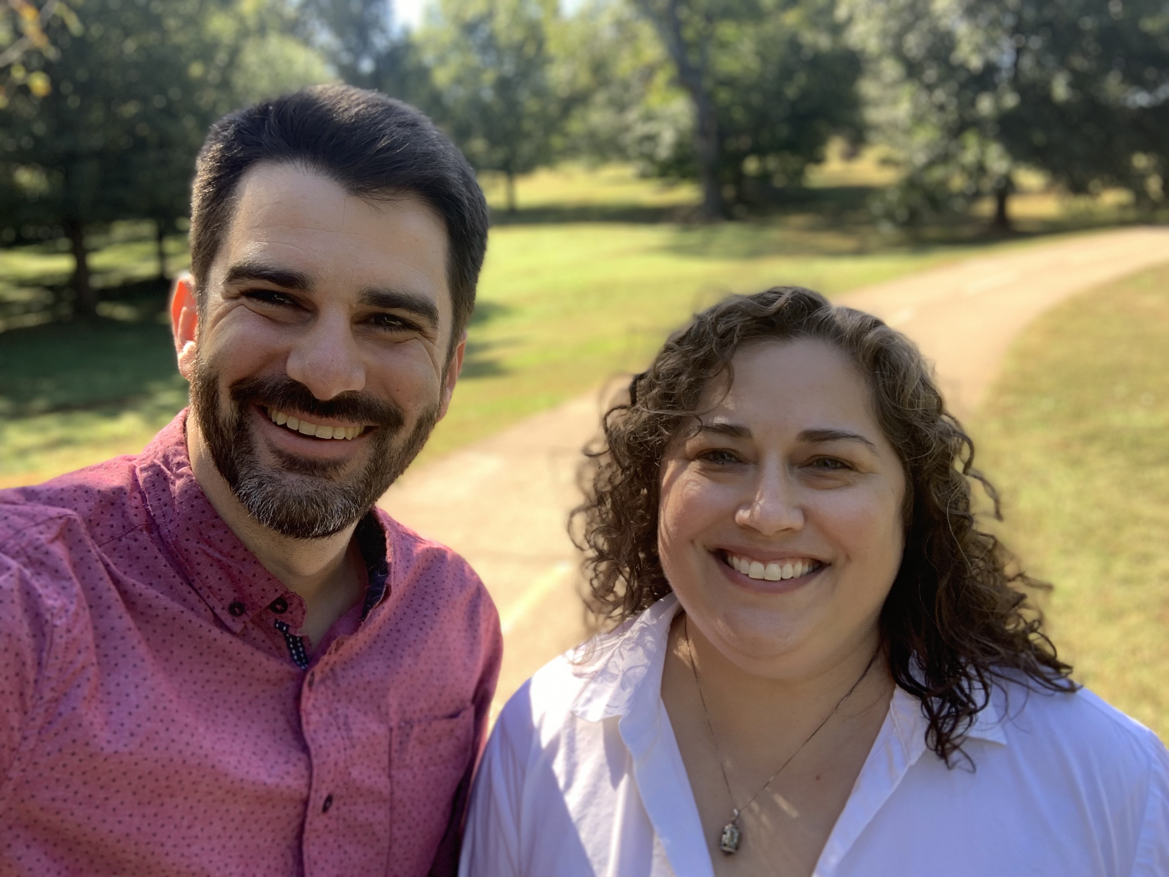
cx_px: 584
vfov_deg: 44.2
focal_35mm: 32
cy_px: 438
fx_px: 1081
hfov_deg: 56.8
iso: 32
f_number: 2.2
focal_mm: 2.87
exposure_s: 1/121
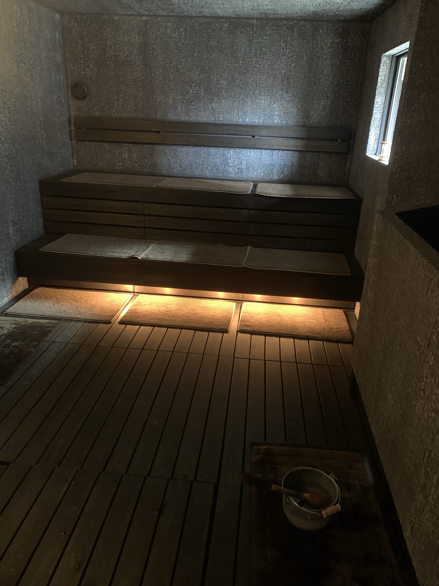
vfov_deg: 67.3
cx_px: 220
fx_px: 440
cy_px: 293
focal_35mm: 26
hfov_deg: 53.1
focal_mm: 4.25
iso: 640
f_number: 1.8
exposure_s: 1/15
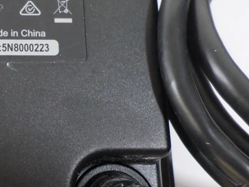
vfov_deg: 24.7
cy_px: 118
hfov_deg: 30.2
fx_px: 424
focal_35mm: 59
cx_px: -5
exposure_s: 1/30
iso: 240
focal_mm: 4.5
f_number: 2.5
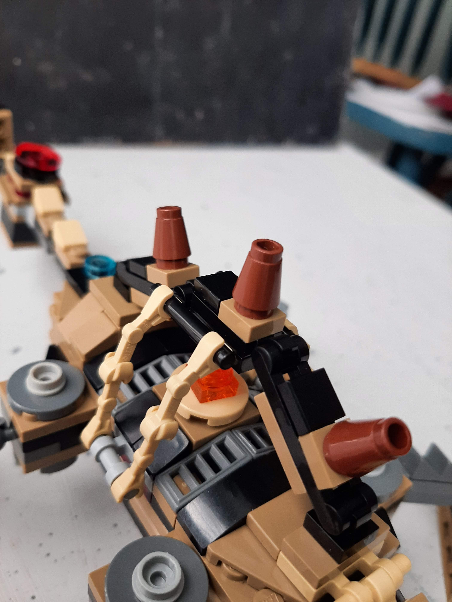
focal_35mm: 26
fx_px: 453
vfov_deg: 67.3
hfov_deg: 53.1
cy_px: 301
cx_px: 226
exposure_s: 1/60
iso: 64
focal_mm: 3.93
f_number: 1.7
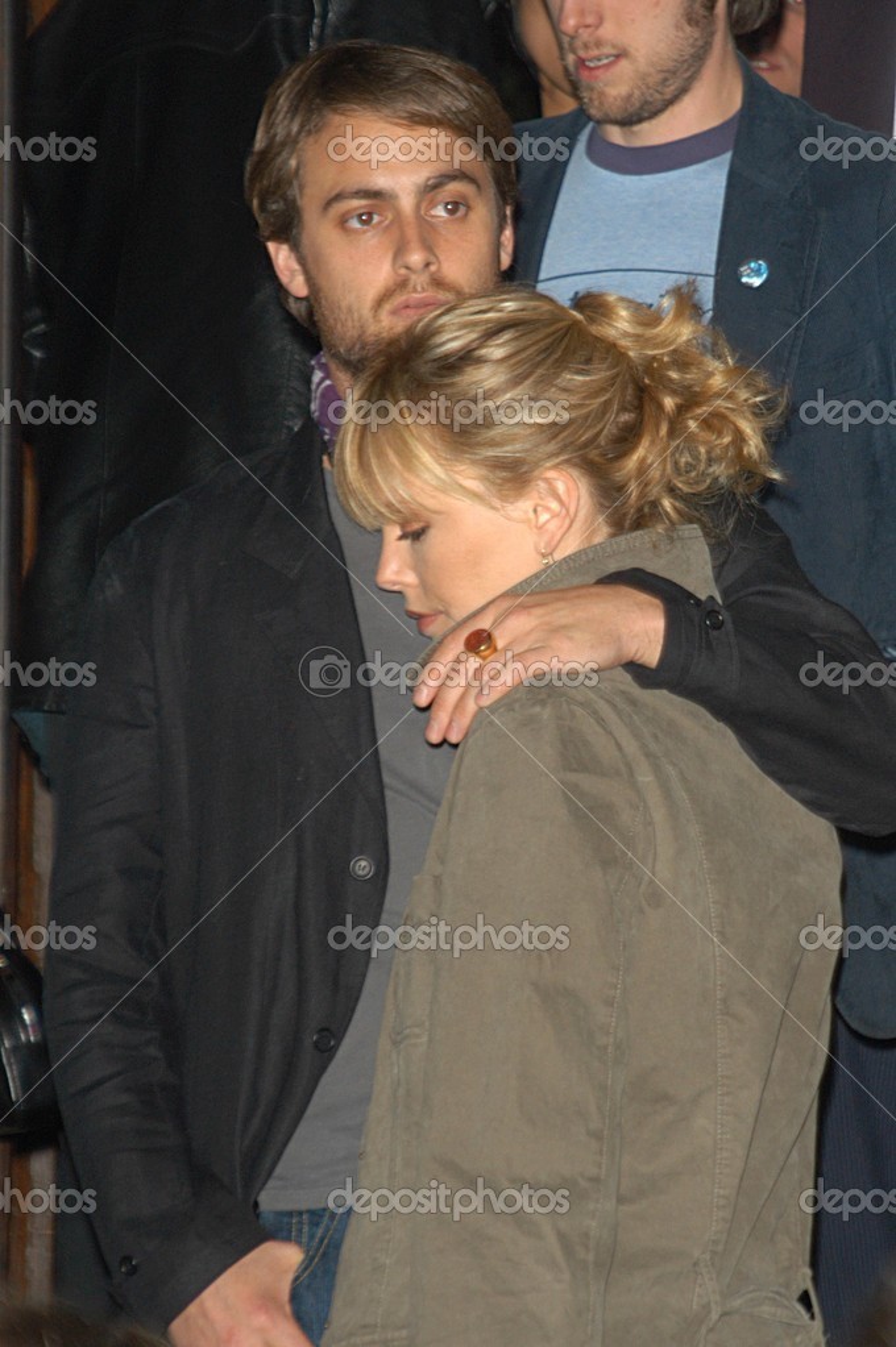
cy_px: 674
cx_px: 448
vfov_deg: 11.8
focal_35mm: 174
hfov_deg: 7.9
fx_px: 6509
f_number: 6.3
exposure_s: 1/180
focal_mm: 116
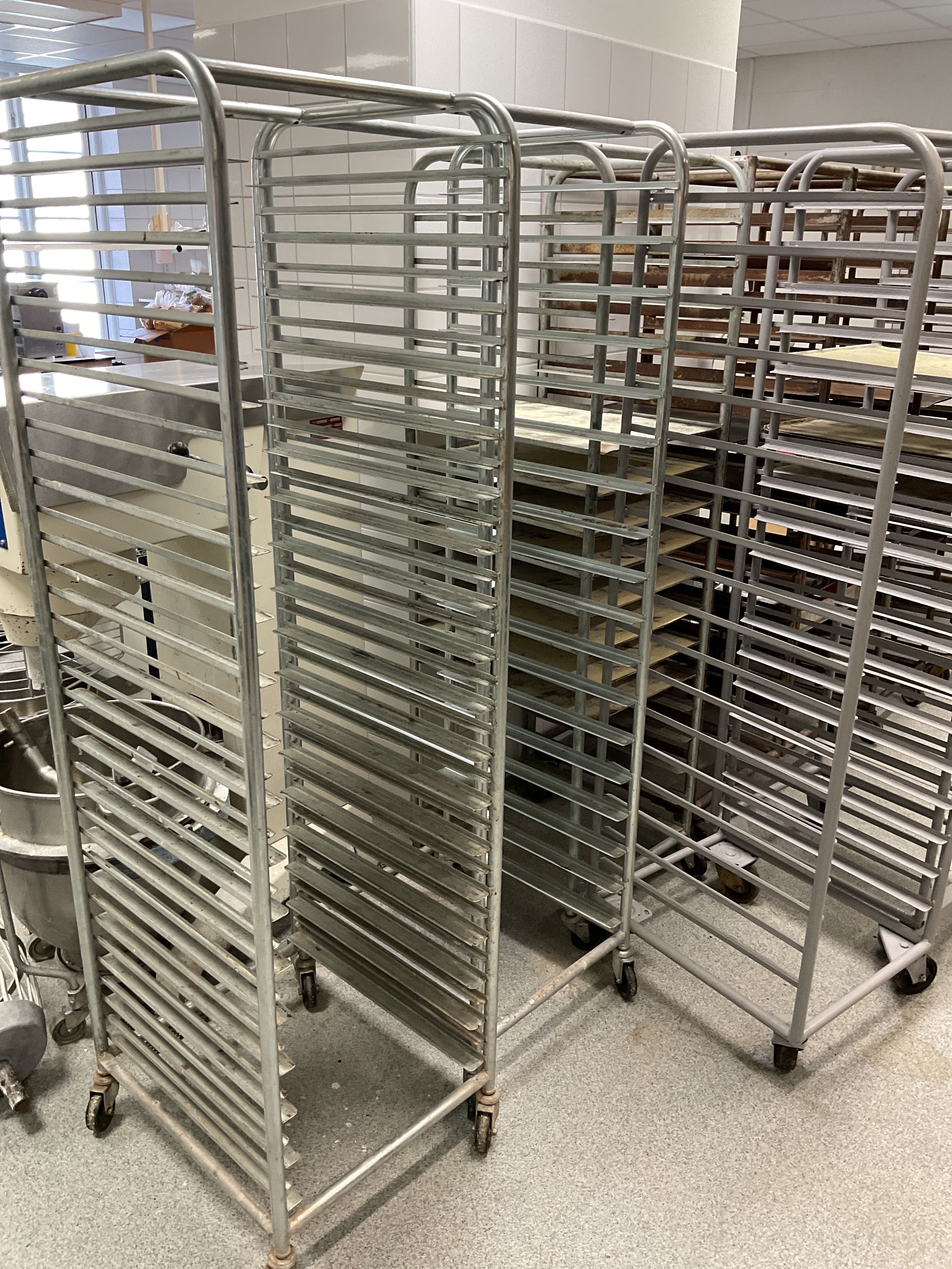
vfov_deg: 61.7
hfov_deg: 48.2
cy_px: 634
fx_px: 1063
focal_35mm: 29
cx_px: 476
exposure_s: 1/50
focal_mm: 3
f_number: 1.8
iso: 80
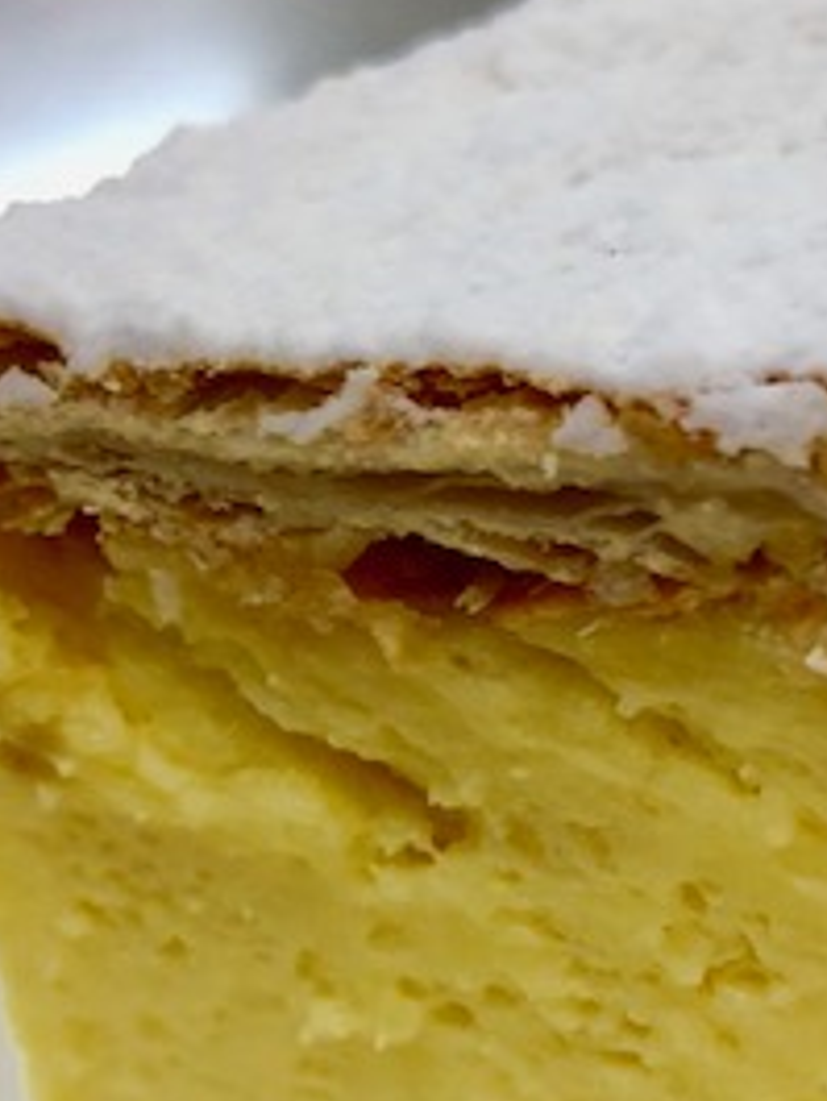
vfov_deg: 27.6
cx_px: 860
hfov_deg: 20.3
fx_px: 2228
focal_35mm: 70
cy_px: 735
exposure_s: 1/33
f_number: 1.8
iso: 40
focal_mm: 3.99
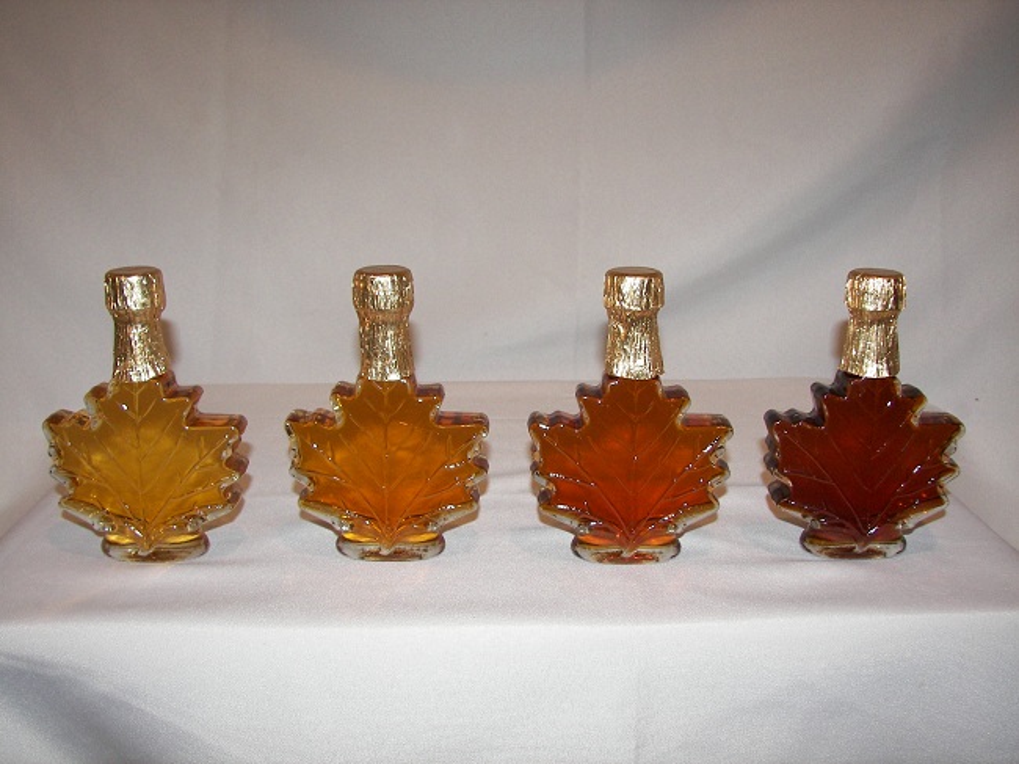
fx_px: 1059
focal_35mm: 36
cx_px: 510
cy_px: 382
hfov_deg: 51.4
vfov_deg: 39.6
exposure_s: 1/30
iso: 100
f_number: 2.8
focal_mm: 6
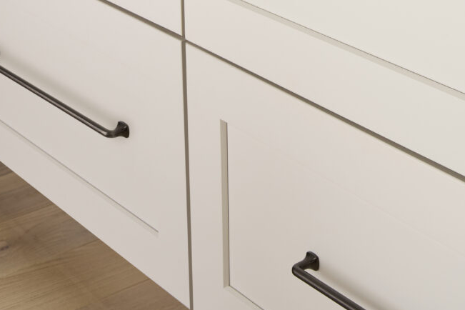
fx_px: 1124
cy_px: -54
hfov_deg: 23.1
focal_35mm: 87
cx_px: 361
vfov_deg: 15.2
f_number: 10
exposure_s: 1/125
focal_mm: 35
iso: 200
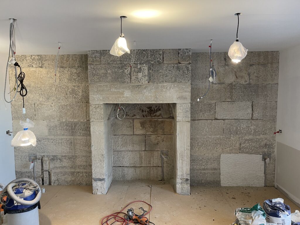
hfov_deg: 67.3
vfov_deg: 53.1
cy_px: 112
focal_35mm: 26
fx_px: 225
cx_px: 150
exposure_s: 1/50
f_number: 1.6
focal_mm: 5.1
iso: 125
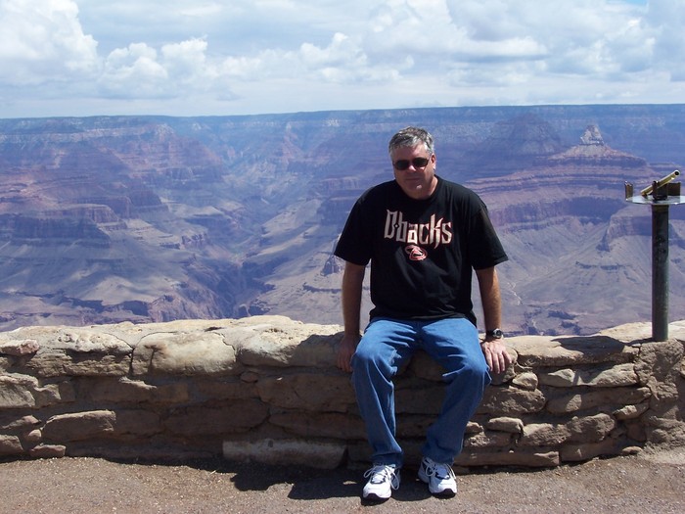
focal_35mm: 53
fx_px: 1049
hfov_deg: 36.2
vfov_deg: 27.5
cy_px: 257
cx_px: 342
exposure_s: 1/350
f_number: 6.7
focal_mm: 8.6
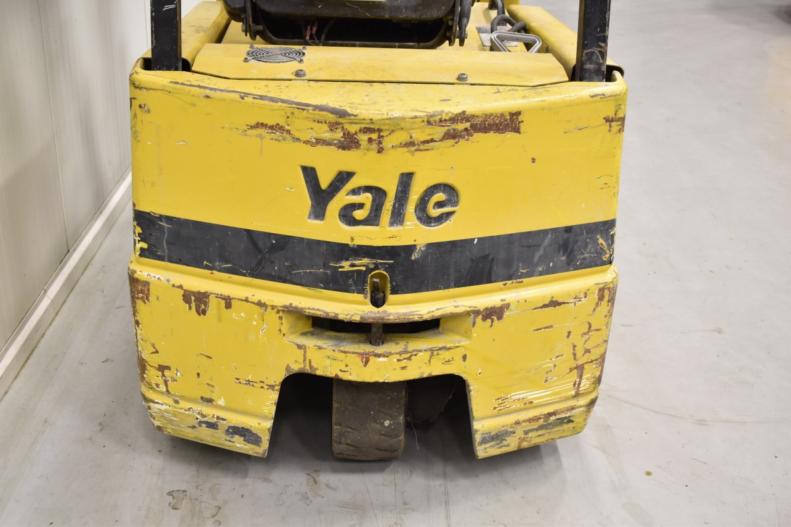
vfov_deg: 31.9
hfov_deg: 46.4
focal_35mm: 42
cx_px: 396
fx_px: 923
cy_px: 264
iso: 800
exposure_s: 1/25
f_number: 5
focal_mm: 28
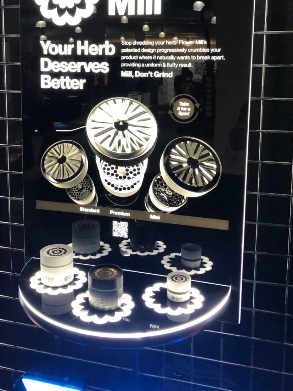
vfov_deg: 47.1
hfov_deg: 36.8
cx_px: 133
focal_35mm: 39
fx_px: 440
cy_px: 132
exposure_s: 1/16
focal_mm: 3.99
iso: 50
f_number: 1.8
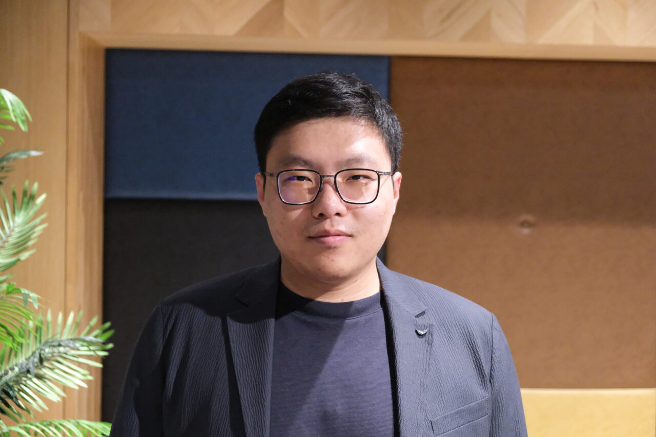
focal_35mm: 67
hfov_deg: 30.1
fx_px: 1221
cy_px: 218
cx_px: 328
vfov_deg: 20.3
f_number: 4
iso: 12800
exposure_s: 1/280
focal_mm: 44.4
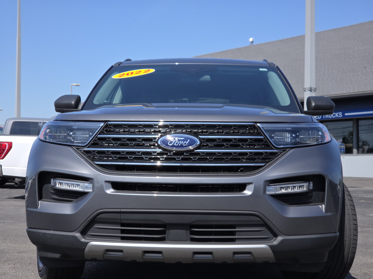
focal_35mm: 69
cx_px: 186
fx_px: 744
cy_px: 140
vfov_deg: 21.3
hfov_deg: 28.2
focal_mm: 7
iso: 25
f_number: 2.4
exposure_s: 1/1033
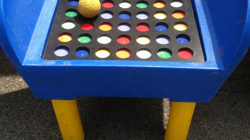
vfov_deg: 22.2
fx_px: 345
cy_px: 1
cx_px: 126
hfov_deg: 39.9
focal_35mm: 52
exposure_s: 1/423
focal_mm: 3.85
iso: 80
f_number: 2.8
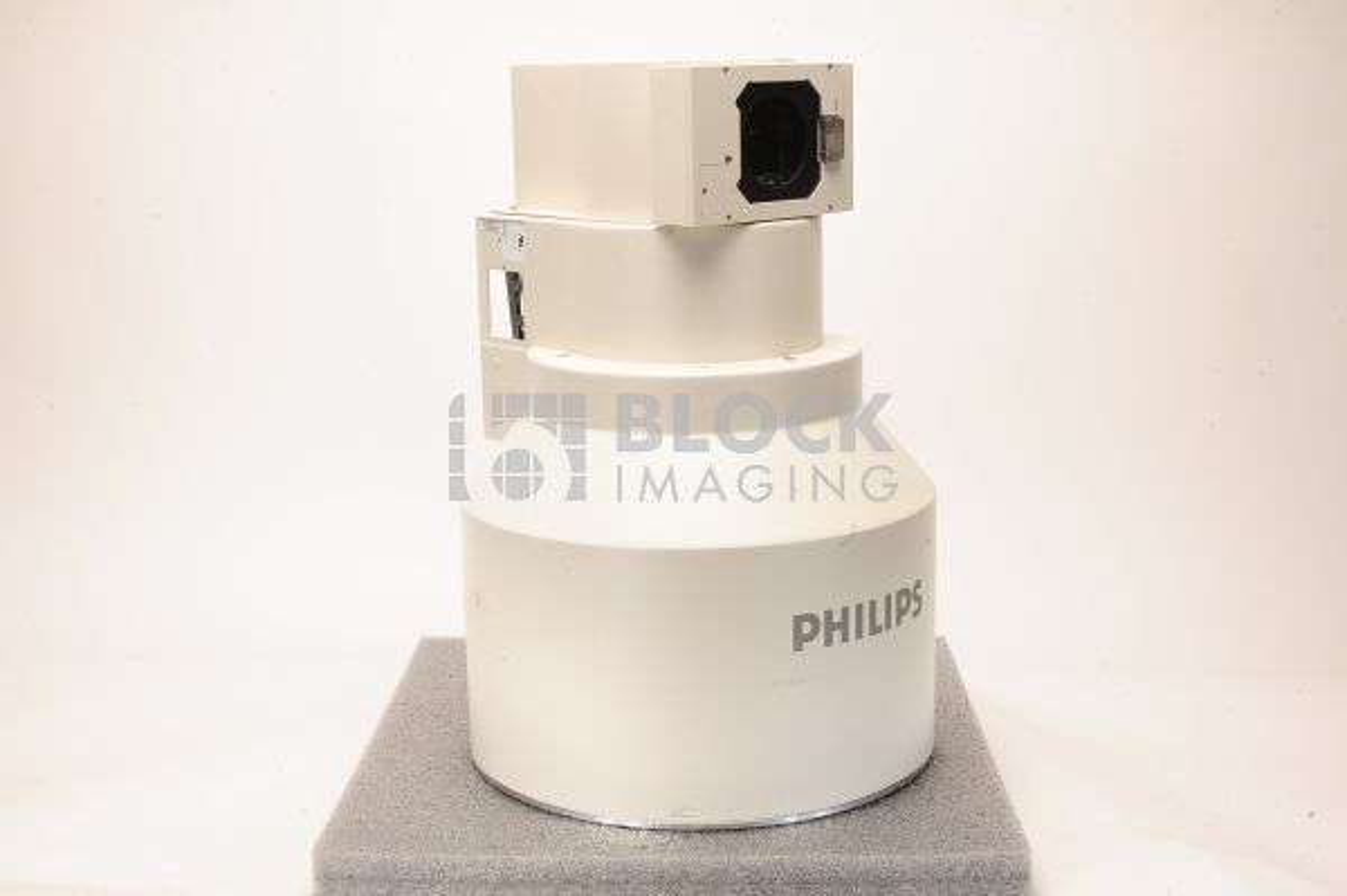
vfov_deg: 26.9
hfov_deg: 39.6
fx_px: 1869
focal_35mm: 50
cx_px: 674
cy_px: 448
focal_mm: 50
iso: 320
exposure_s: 1/160
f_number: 16
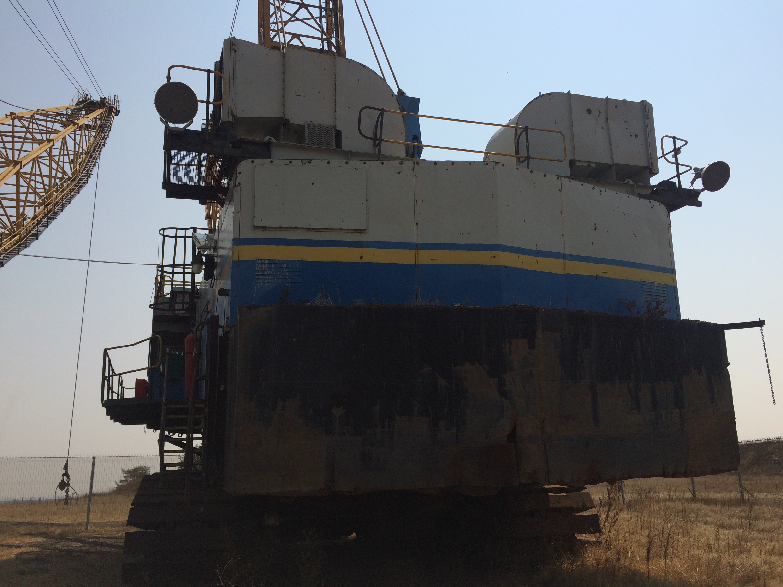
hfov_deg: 61.7
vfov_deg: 48.2
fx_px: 656
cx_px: 392
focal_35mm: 29
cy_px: 294
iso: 32
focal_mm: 4.15
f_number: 2.2
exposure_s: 1/4115
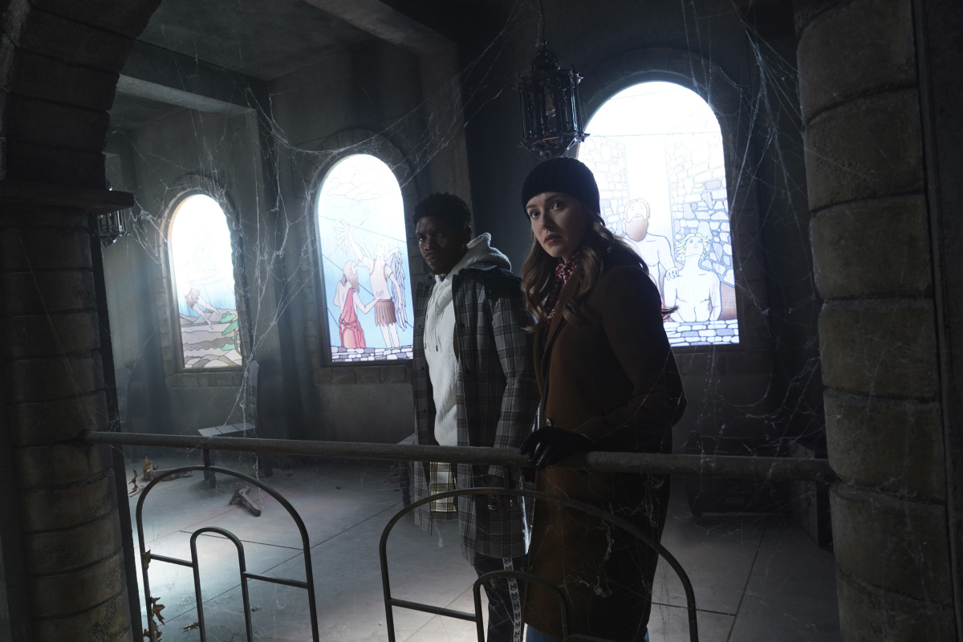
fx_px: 642
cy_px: 321
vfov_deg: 53.1
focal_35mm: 24
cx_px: 482
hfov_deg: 73.7
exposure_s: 1/80
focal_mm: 24
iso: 1600
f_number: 4.5
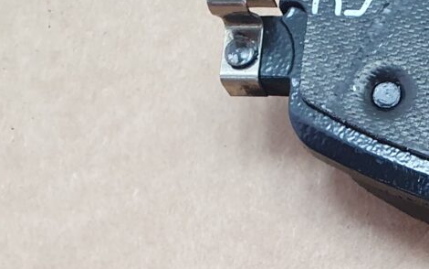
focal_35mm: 90
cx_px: 548
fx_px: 1052
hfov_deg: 21.1
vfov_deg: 13.0
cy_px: 507
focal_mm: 4.32
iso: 200
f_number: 2.4
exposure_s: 1/50
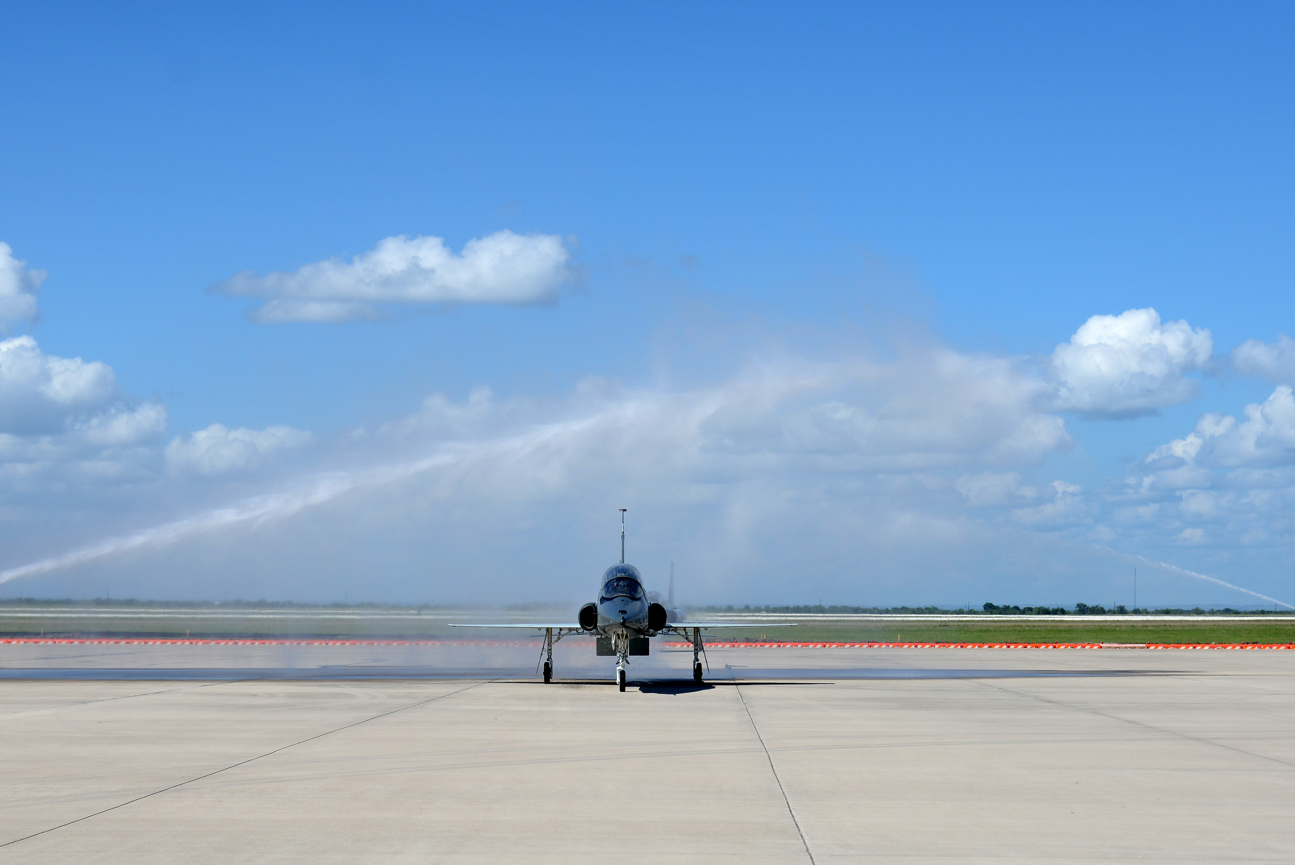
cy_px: 613
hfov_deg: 27.0
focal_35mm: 75
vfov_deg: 18.1
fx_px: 2699
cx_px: 610
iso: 200
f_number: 4
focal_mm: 48
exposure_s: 1/3200
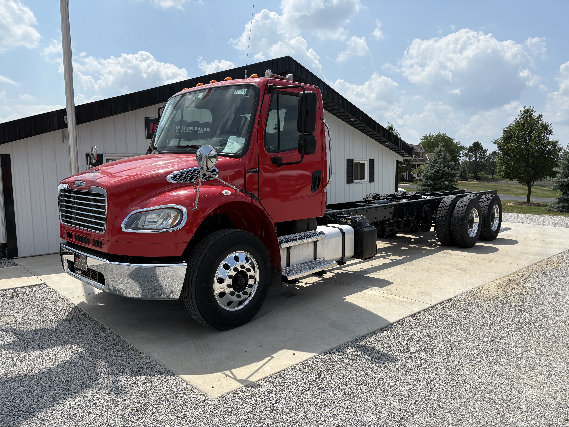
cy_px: 214
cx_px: 284
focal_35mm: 26
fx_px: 427
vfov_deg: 53.1
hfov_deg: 67.3
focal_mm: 5.96
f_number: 1.6
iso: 50
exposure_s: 1/4608
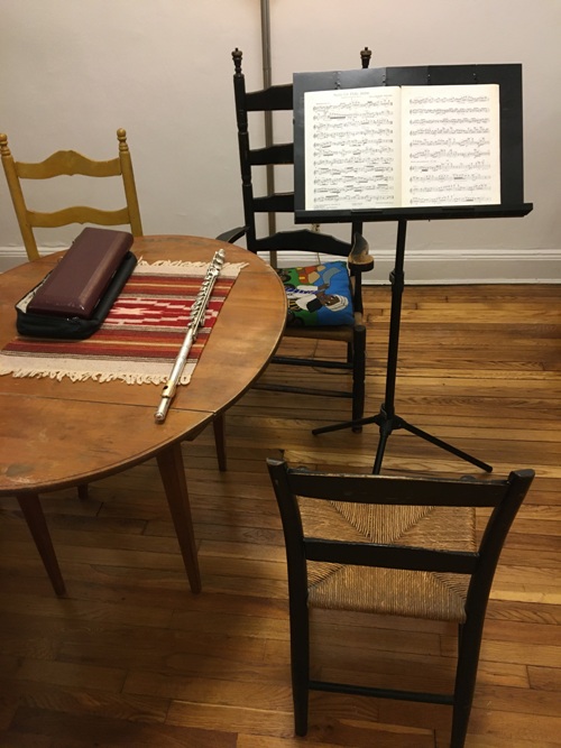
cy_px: 374
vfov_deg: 61.7
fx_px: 627
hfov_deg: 48.2
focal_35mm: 29
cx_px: 280
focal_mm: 4.15
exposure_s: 1/30
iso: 160
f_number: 2.2
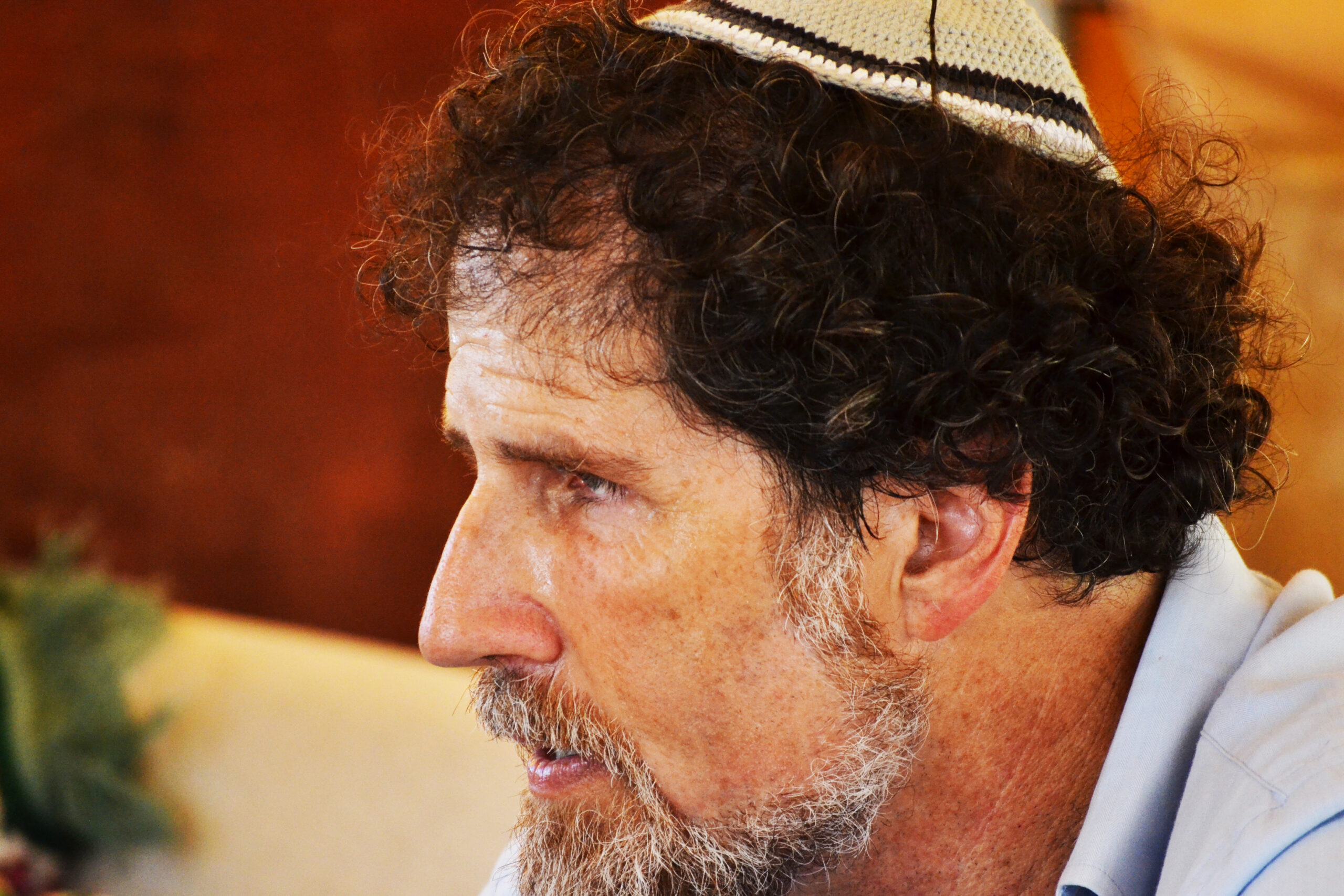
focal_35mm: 300
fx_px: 11200
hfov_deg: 6.9
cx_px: 672
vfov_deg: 4.6
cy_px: 448
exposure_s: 1/640
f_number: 5.6
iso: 1600
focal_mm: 200
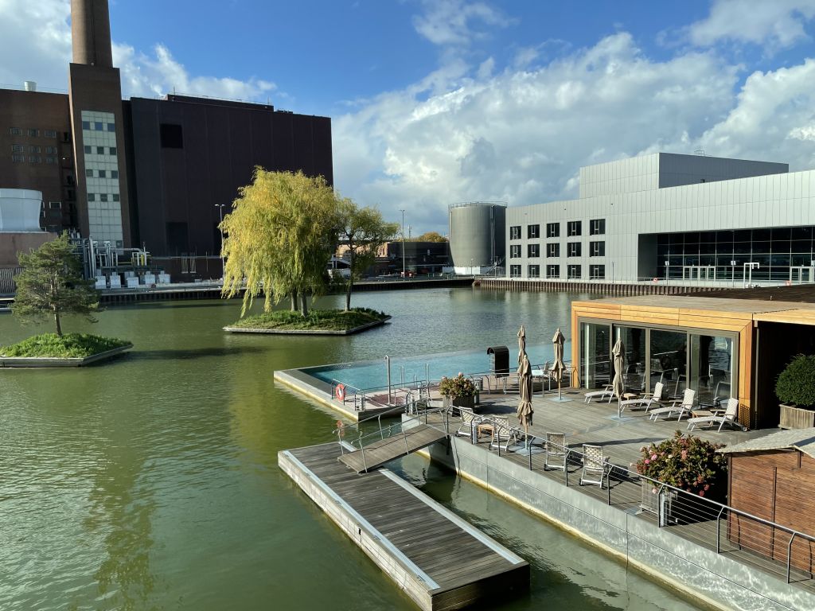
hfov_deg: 67.3
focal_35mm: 26
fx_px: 612
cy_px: 306
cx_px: 408
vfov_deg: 53.1
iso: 32
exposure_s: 1/2212
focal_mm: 4.2
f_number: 1.6
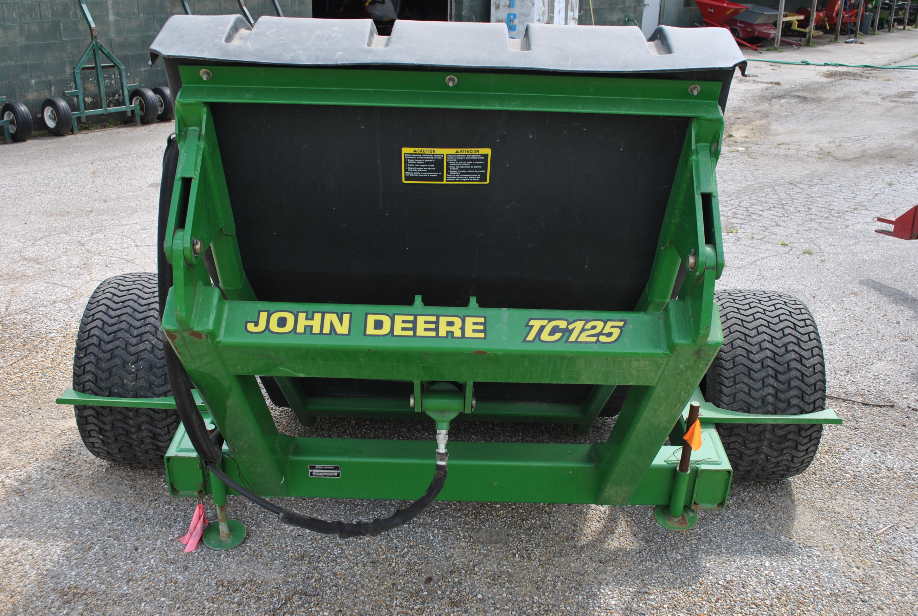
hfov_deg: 53.0
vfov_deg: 37.0
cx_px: 459
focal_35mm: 36
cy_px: 308
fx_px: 920
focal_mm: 24
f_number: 5.6
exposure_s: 1/125
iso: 100
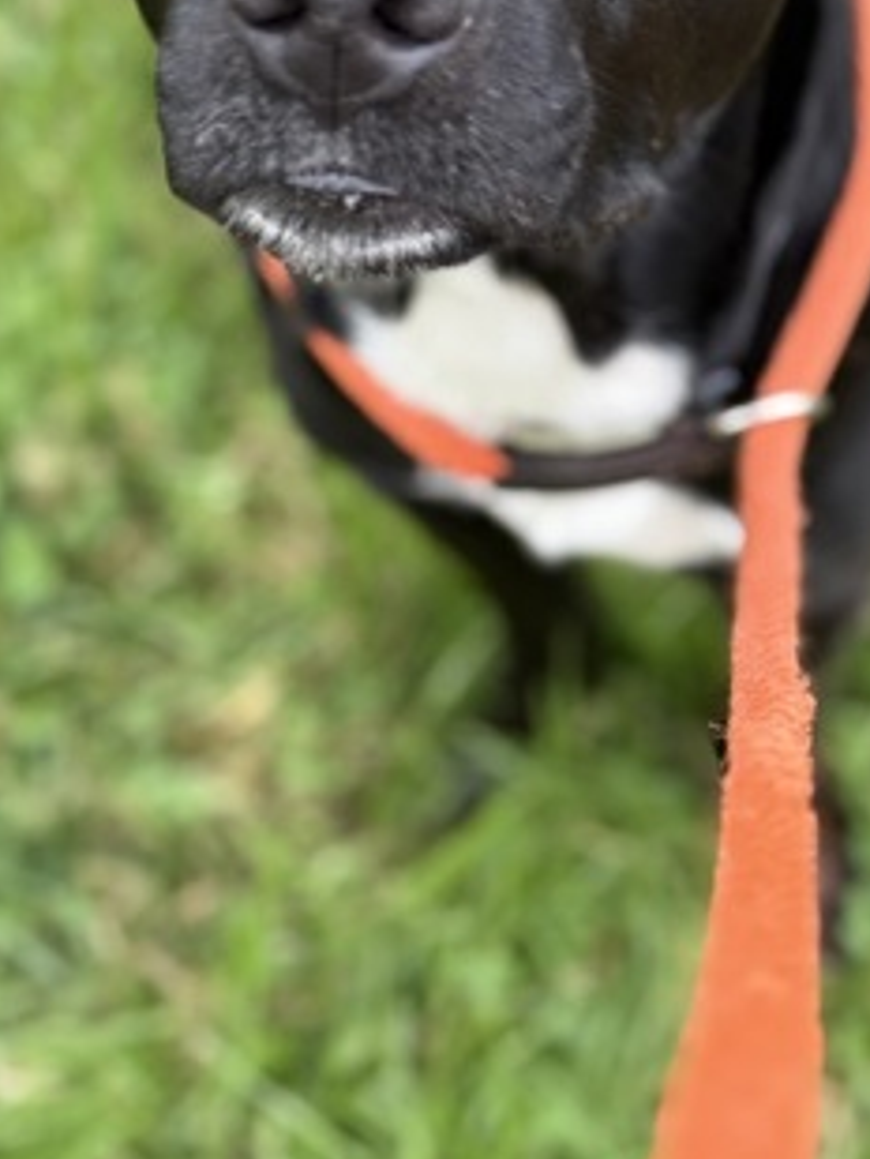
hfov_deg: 17.0
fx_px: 2913
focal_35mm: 87
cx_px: 536
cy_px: 131
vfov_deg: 22.0
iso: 320
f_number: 1.78
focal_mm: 6.76
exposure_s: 1/40
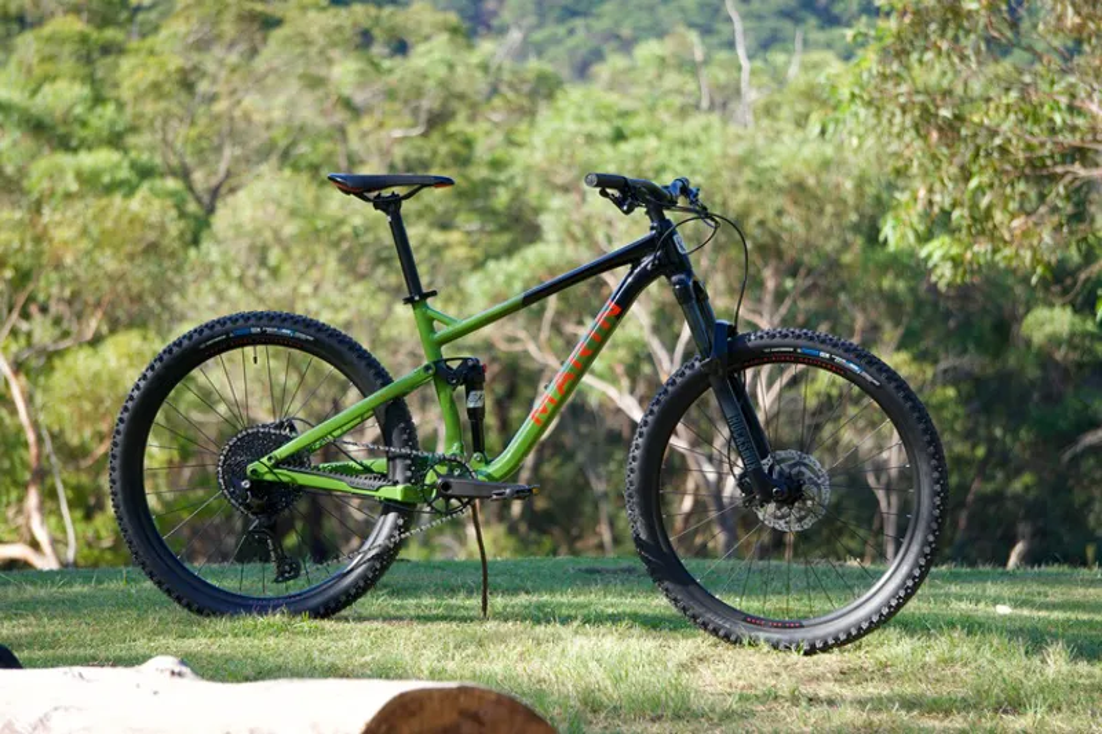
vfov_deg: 7.1
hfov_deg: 10.6
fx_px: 5922
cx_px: 551
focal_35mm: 194
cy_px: 367
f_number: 5.6
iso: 125
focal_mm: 129
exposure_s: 1/160
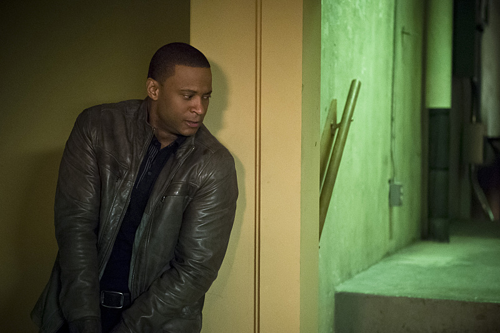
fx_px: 916
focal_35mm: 66
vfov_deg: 20.6
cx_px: 250
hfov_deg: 30.5
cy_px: 166
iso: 6400
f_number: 2.8
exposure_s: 1/80
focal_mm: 66
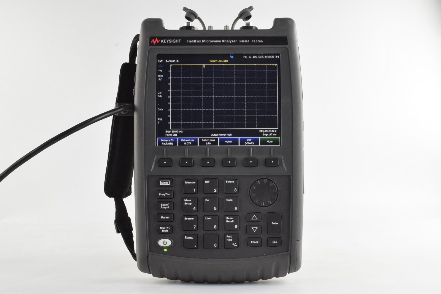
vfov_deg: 23.8
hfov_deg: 35.1
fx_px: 698
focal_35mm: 57
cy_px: 147
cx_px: 220
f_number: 22
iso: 1600
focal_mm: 38
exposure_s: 1/30
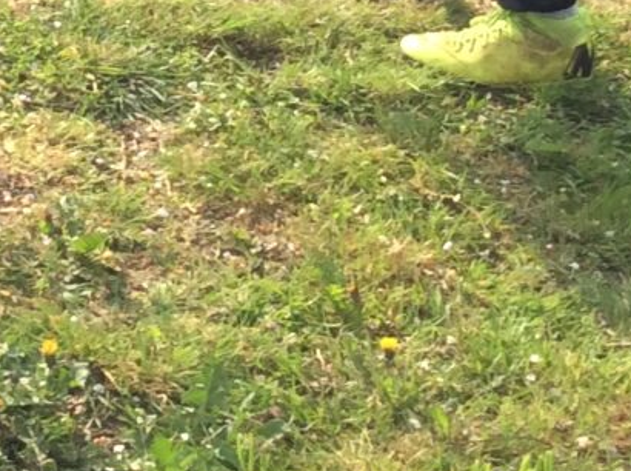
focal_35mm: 150
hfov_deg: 12.5
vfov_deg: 9.1
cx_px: -308
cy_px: -574
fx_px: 2729
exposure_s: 1/179
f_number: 2.4
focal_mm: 3.3
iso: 32
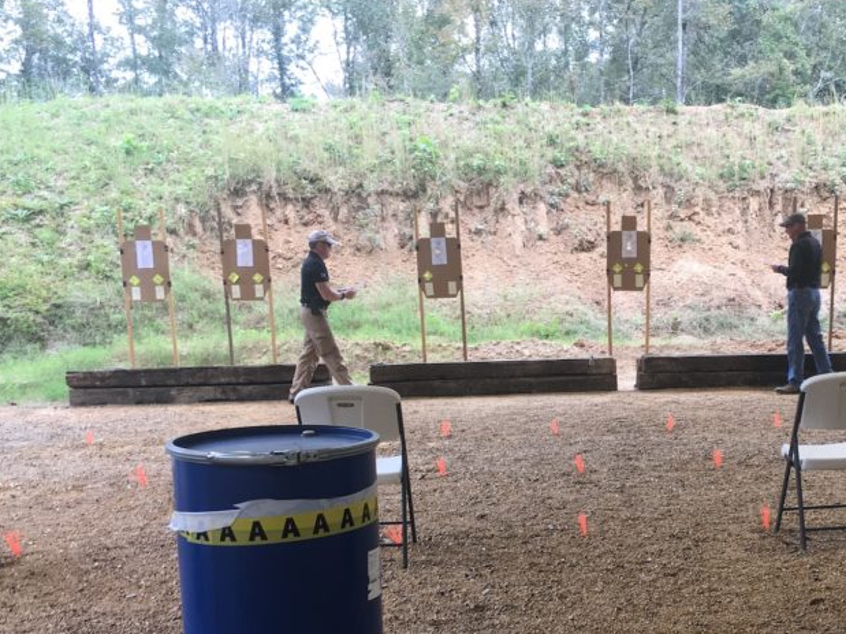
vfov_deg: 29.7
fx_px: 1173
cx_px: 629
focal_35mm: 48
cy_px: 493
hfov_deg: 38.7
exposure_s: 1/60
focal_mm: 4.15
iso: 25
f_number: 2.2
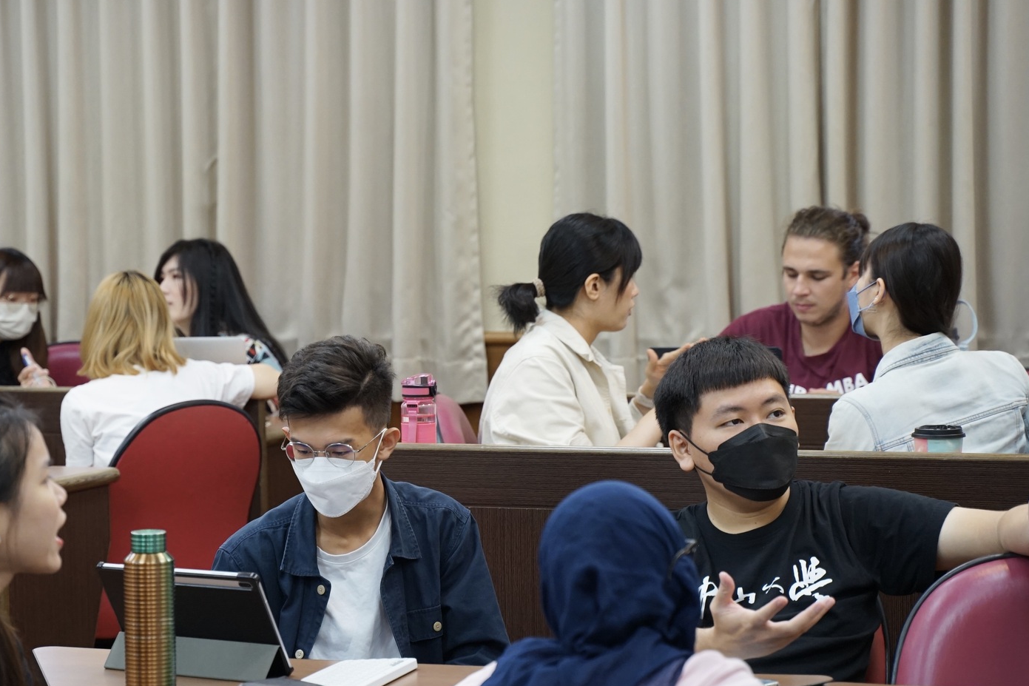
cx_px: 359
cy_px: 428
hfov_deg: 20.8
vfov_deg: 13.9
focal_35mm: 98
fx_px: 2801
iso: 1000
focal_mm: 71
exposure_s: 1/160
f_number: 4
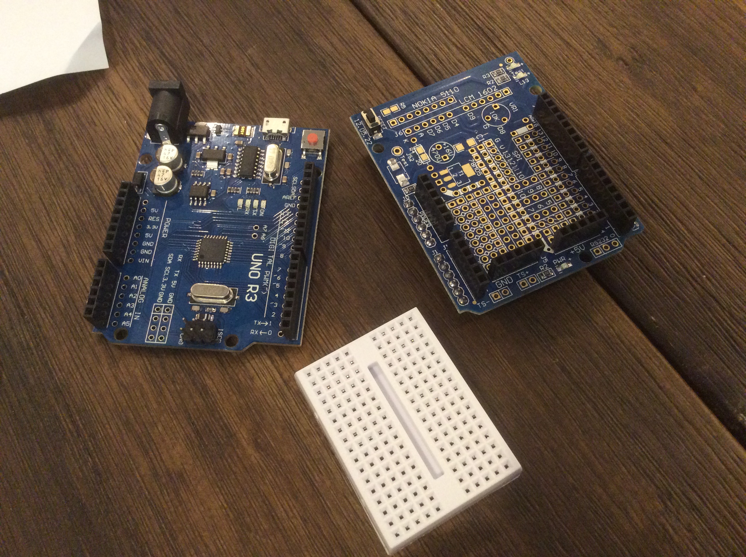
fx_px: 689
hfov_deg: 56.9
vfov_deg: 44.1
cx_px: 373
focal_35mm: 32
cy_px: 278
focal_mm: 3.3
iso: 250
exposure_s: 1/24
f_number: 2.4
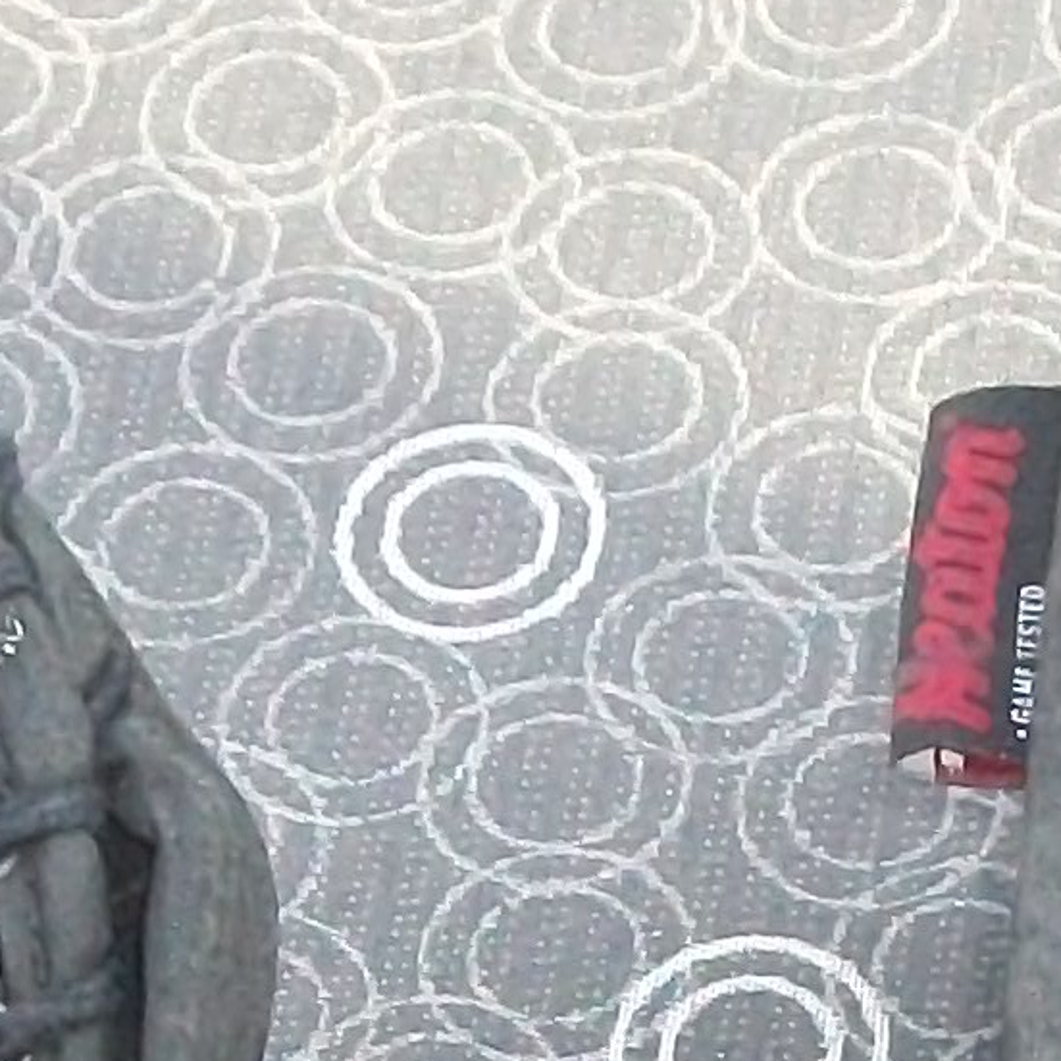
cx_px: 479
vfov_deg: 7.4
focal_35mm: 235
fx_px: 8149
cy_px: 1454
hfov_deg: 7.4
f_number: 3.2
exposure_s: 1/250
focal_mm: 7.1
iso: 400
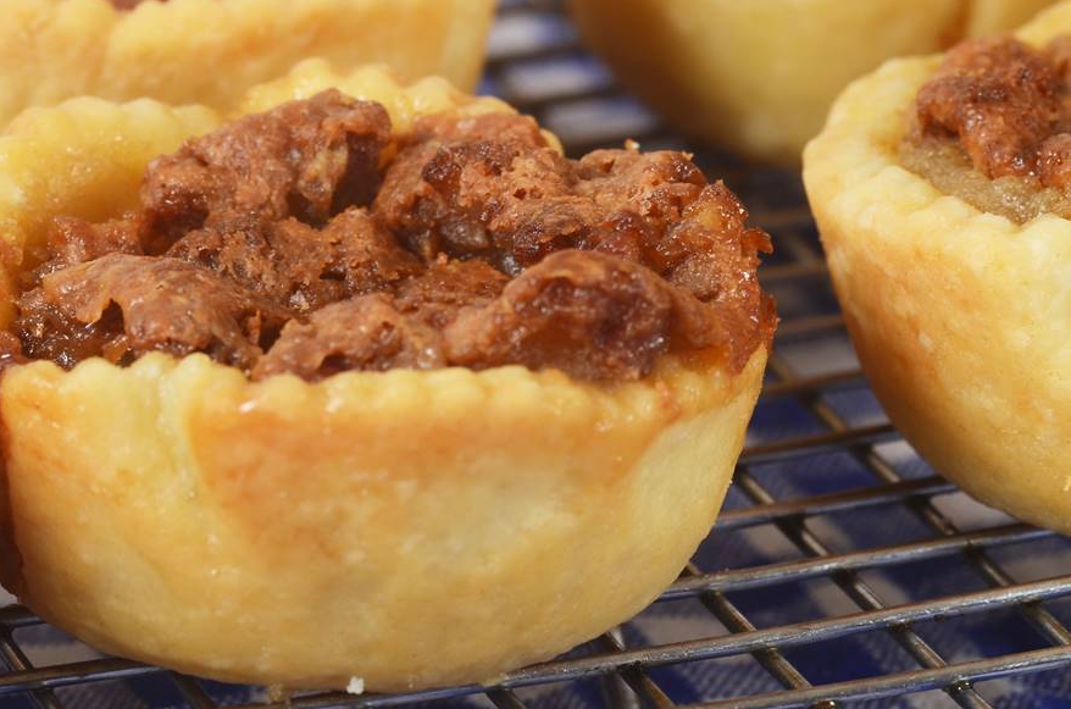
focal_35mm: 230
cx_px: 300
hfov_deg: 9.0
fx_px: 6818
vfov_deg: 5.9
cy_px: 222
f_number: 8
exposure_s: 1/100
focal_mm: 105
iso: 100
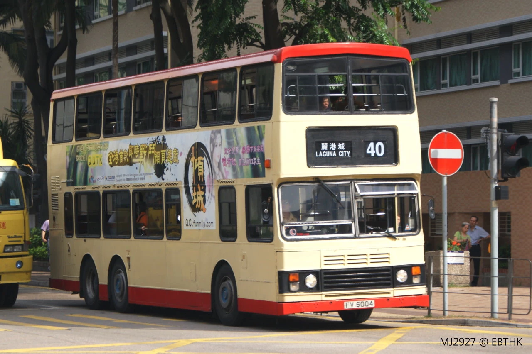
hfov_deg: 19.5
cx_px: 266
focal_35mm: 105
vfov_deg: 13.0
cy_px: 177
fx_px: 1551
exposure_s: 1/160
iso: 400
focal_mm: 70
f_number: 5.6
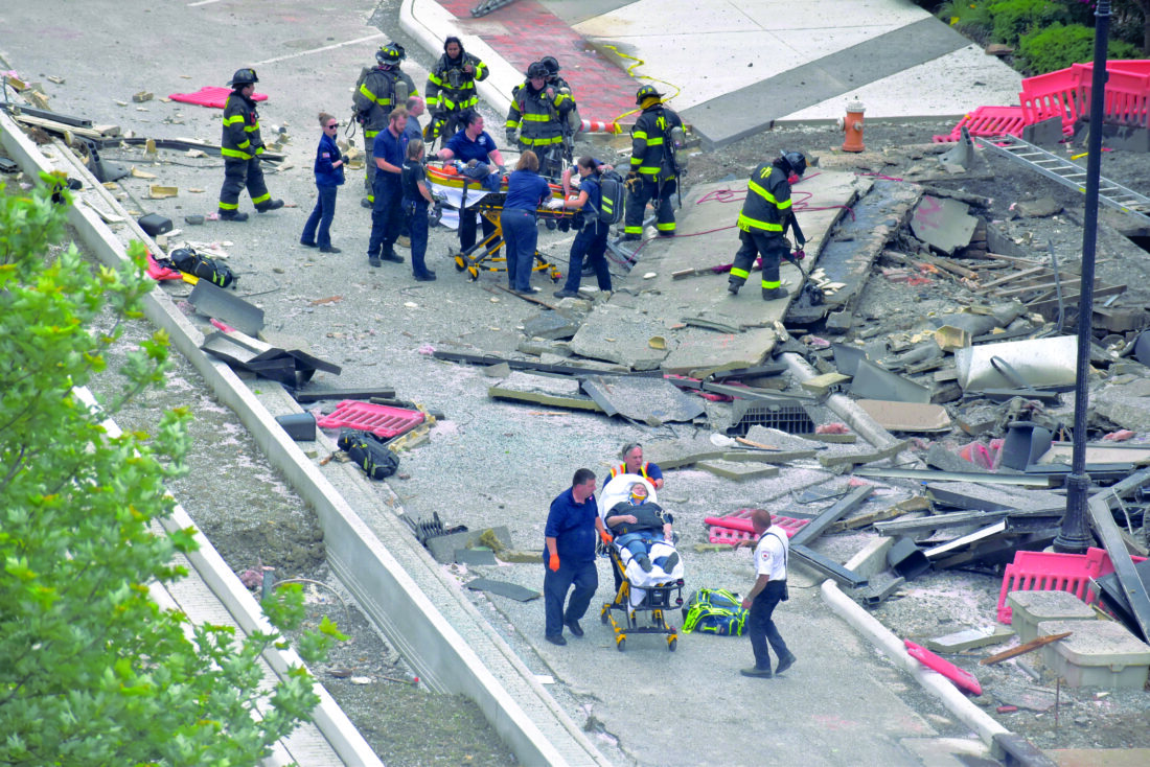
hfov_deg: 7.8
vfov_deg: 5.2
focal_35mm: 262
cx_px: 575
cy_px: 384
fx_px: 8387
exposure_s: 1/640
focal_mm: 175
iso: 640
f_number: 8
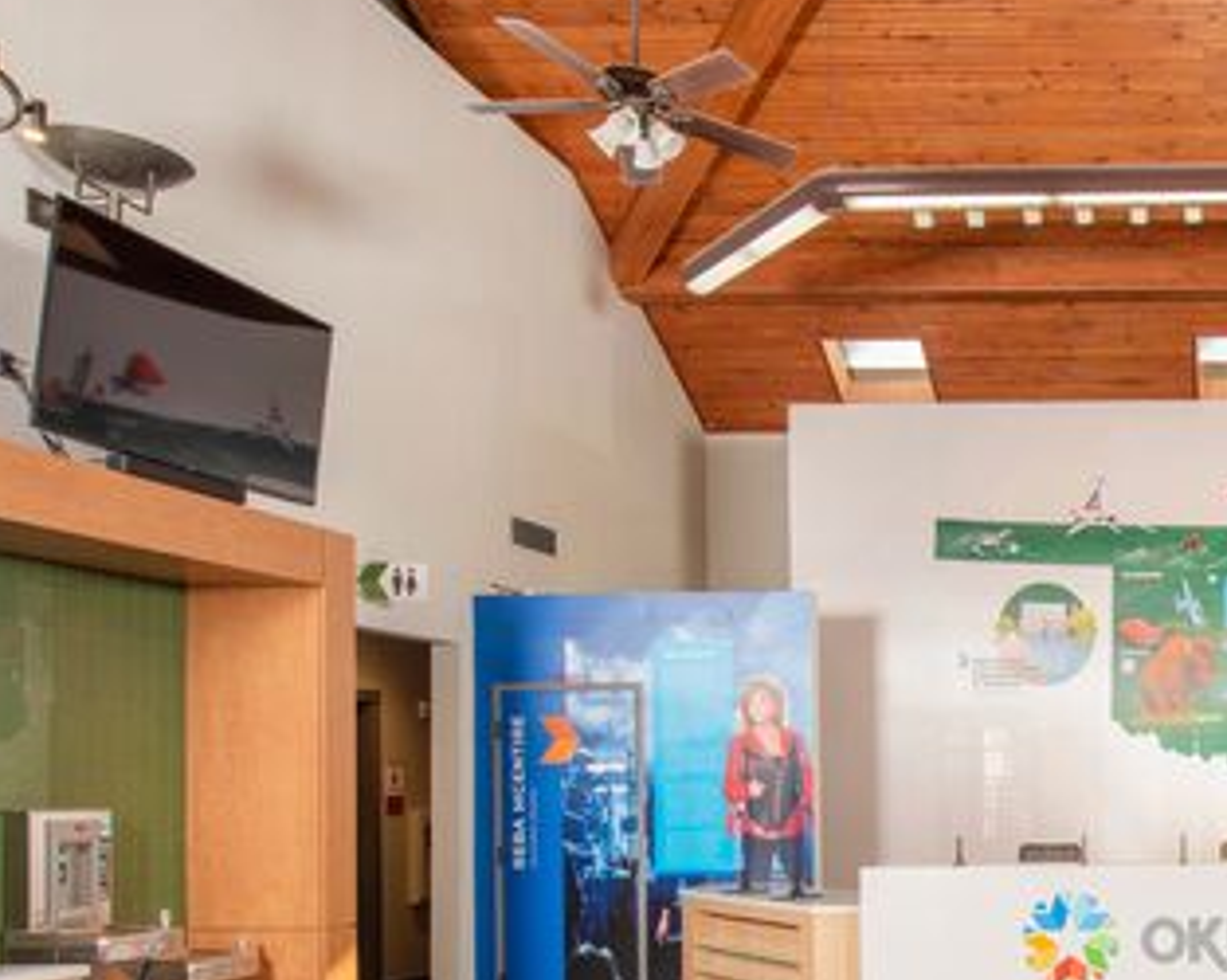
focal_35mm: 36
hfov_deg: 43.0
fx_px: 1307
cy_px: 733
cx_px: 1235
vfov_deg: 40.0
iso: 250
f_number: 10
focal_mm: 15
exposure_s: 1/60
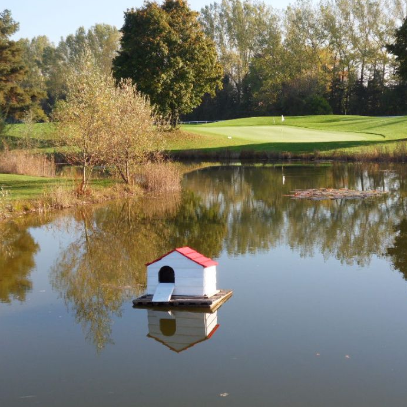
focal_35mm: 62
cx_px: 264
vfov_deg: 27.7
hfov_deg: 27.6
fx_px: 825
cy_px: 202
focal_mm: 9.1
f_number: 4.5
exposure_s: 1/250
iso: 80
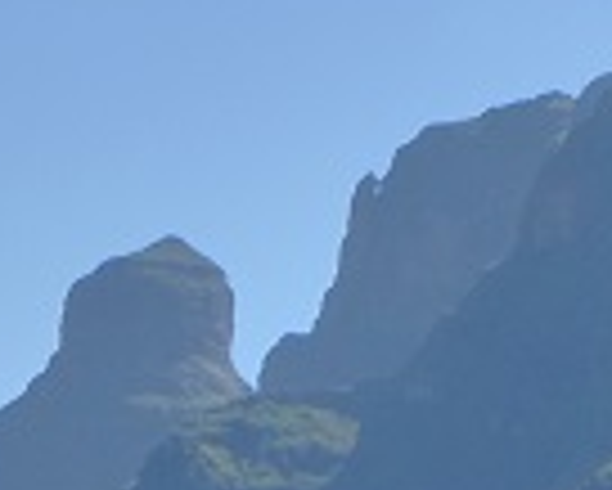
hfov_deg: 6.2
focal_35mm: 310
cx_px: -270
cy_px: 1002
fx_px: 5619
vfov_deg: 4.9
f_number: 16
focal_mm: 30.2
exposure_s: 1/160
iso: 400
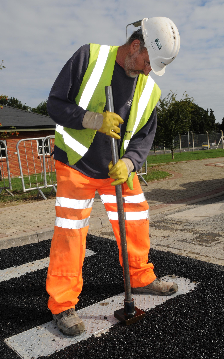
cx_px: 106
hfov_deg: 34.8
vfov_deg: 53.3
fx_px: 357
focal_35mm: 37
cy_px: 186
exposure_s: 1/250
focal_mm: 23
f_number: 14
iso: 250
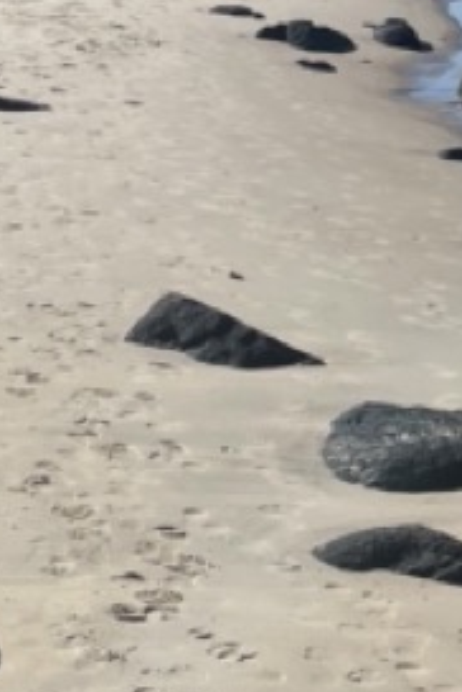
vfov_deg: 15.7
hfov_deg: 10.8
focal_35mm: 127
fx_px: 2445
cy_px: -43
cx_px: 267
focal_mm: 4.2
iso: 32
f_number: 1.6
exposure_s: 1/6897
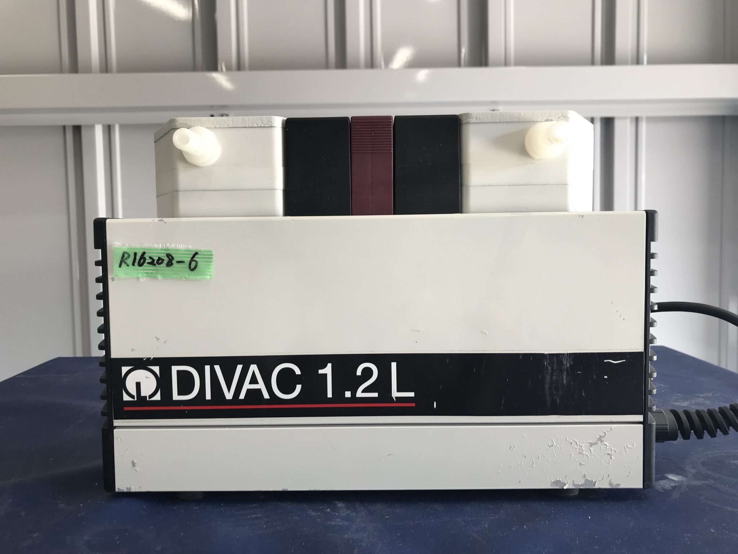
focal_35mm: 28
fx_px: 597
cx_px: 369
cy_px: 277
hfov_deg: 63.4
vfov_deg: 49.7
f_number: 1.8
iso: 20
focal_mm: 3.99
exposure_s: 1/60
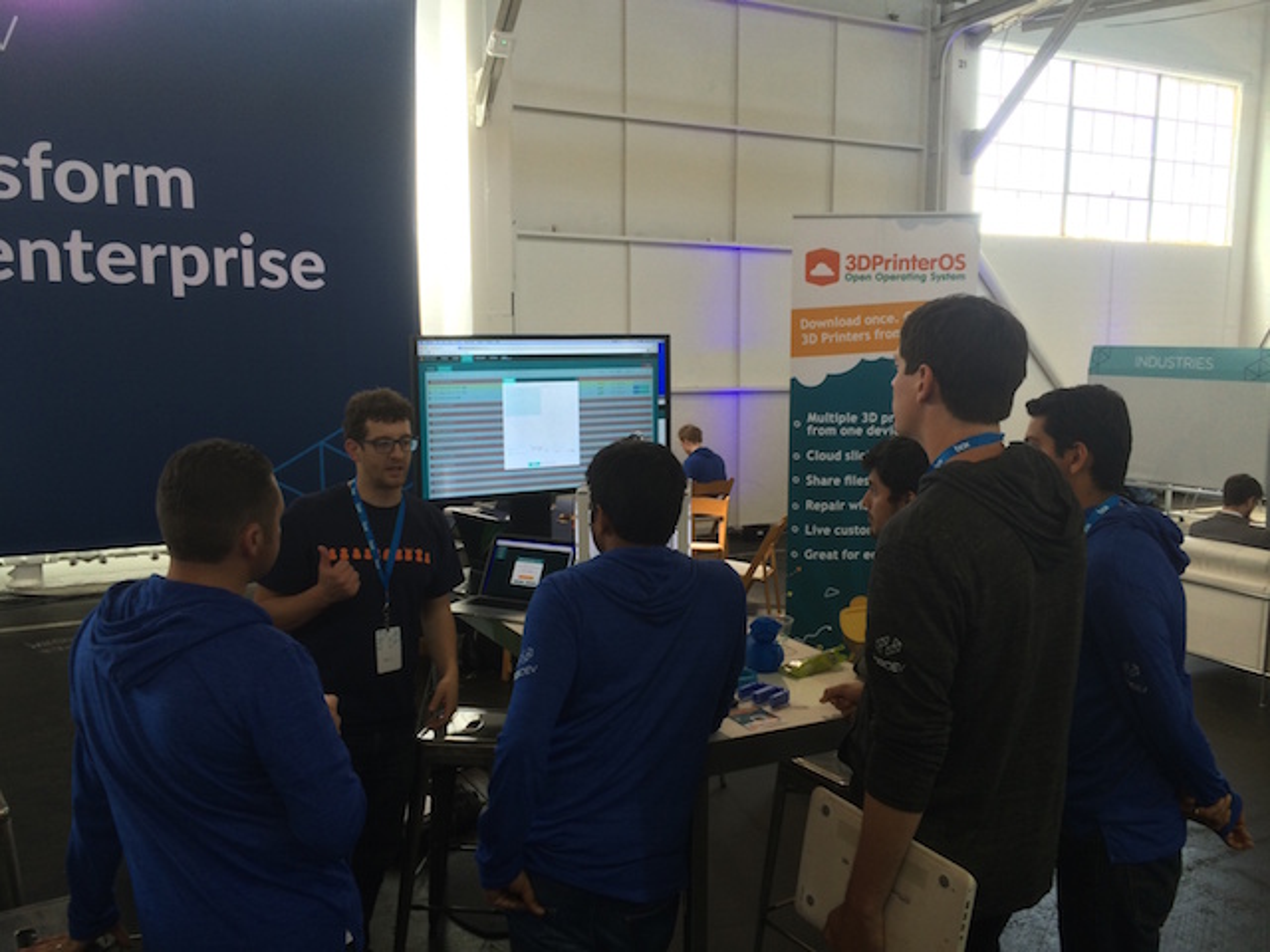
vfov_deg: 46.8
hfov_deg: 60.0
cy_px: 476
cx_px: 635
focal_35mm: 30
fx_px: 1101
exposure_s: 1/60
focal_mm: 4.12
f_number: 2.2
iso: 50
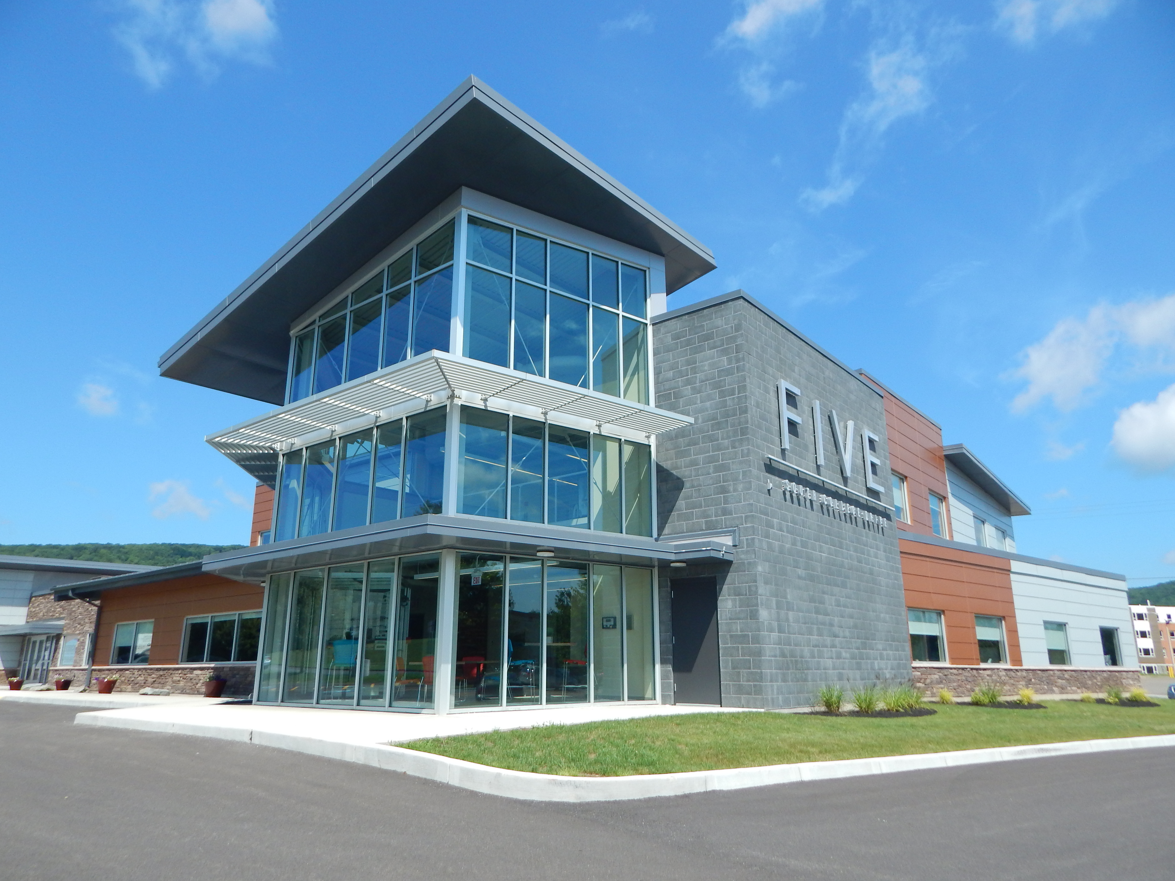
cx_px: 588
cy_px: 440
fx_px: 747
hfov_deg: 76.4
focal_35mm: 22
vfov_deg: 61.1
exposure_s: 1/400
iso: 125
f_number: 6
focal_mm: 4
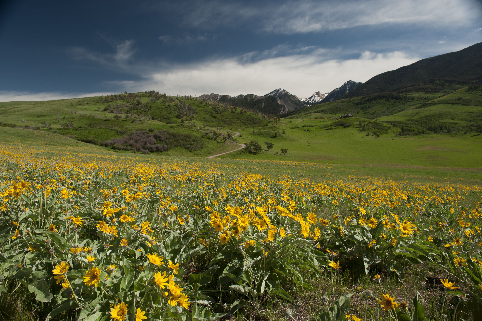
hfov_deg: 73.8
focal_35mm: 24
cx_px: 241
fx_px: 321
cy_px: 160
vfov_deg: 53.1
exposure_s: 1/80
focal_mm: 24
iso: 400
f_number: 8
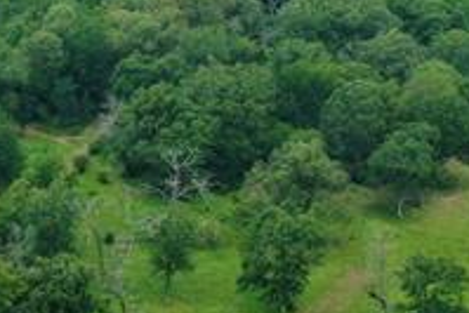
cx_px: -217
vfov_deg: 9.5
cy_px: 80
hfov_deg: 13.5
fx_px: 1877
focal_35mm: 144
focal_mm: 10.26
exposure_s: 1/320
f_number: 5
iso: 100
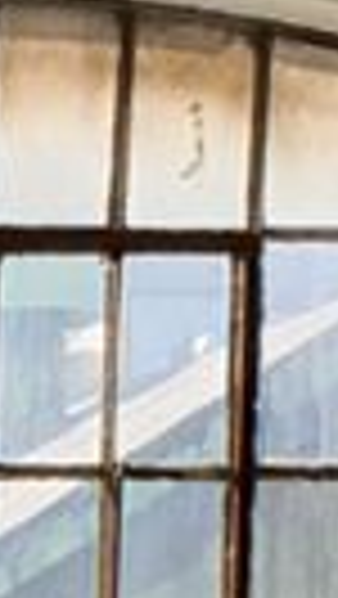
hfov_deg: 5.8
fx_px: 2894
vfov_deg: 11.2
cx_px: -976
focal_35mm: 182
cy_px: 985
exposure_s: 1/314
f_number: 2.4
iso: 50
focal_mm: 4.32
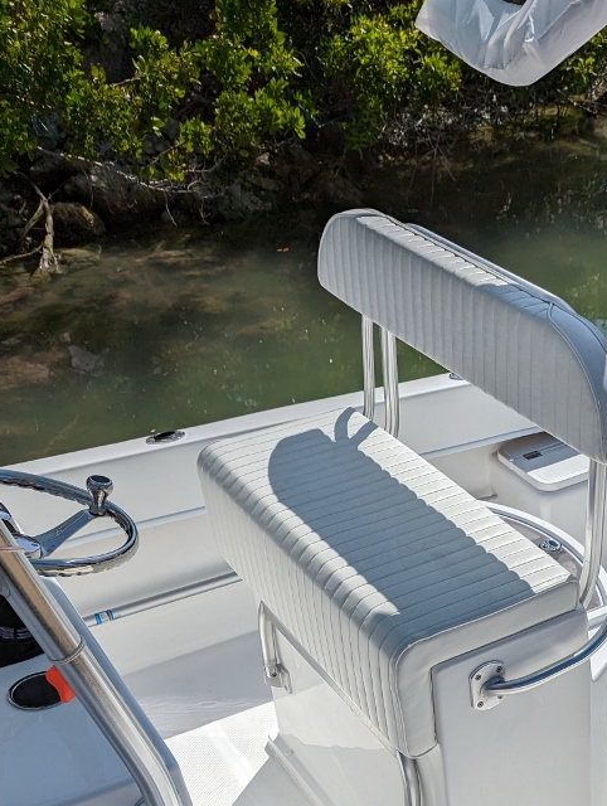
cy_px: 776
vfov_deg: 36.3
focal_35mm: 48
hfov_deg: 29.2
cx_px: 542
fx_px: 1119
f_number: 1.85
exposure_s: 1/9434
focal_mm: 6.81
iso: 49
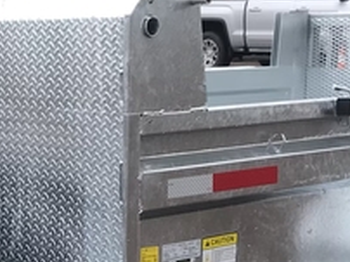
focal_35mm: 111
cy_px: 250
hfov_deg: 17.5
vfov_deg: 13.2
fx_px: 1121
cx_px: 29
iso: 20
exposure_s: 1/563
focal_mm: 3.99
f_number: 1.8
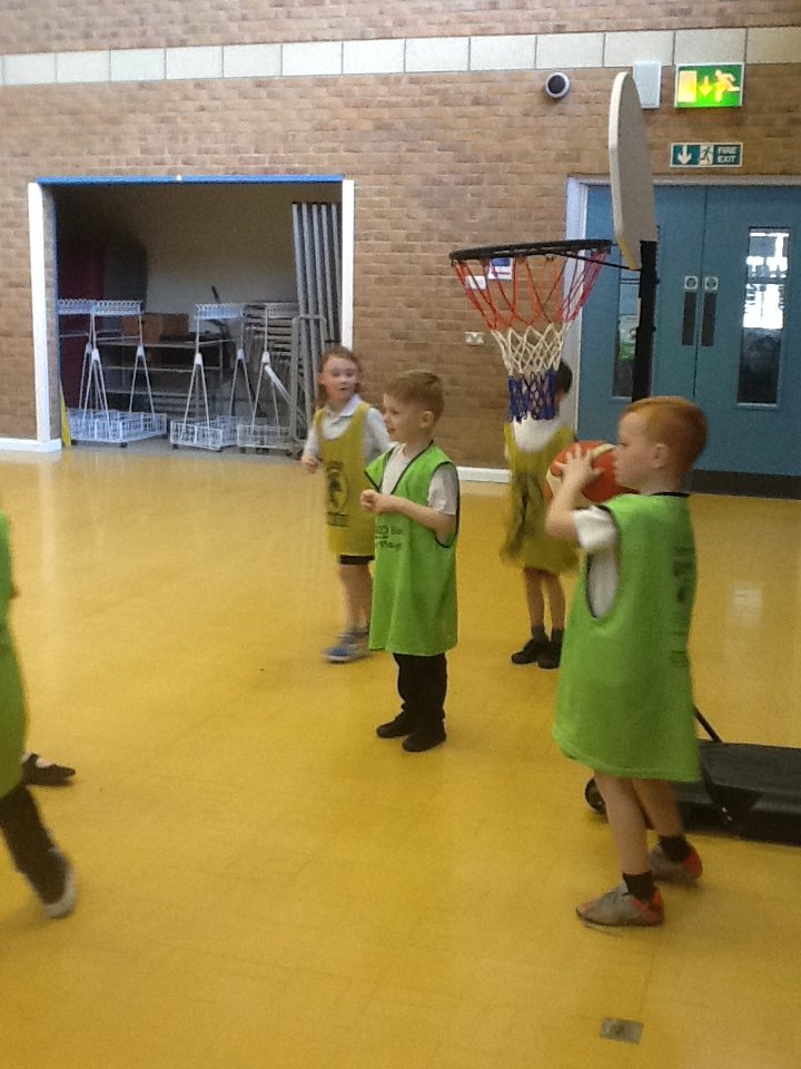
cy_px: 534
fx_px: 1358
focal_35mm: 44
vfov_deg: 42.9
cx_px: 400
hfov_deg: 32.9
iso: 100
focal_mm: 2.03
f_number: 2.4
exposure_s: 1/30
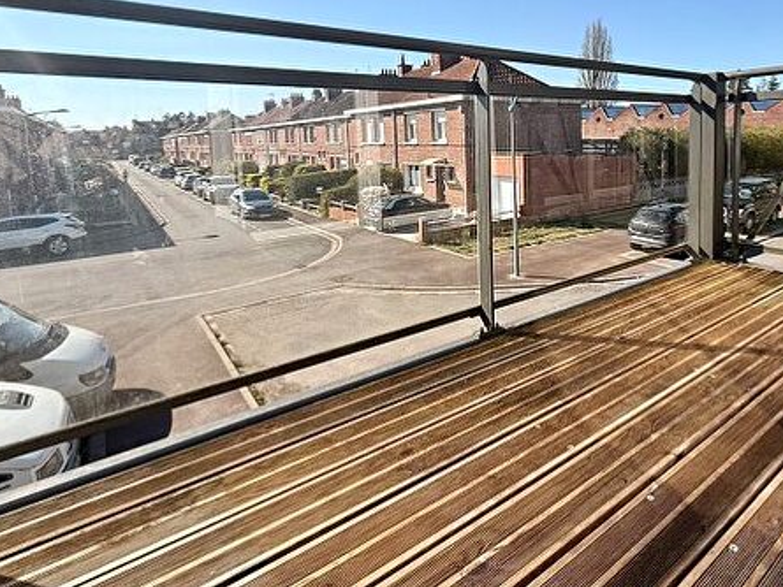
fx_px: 498
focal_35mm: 22
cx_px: 494
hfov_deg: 74.9
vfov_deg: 59.2
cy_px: 178
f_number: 2.2
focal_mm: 2.22
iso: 50
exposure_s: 1/1656
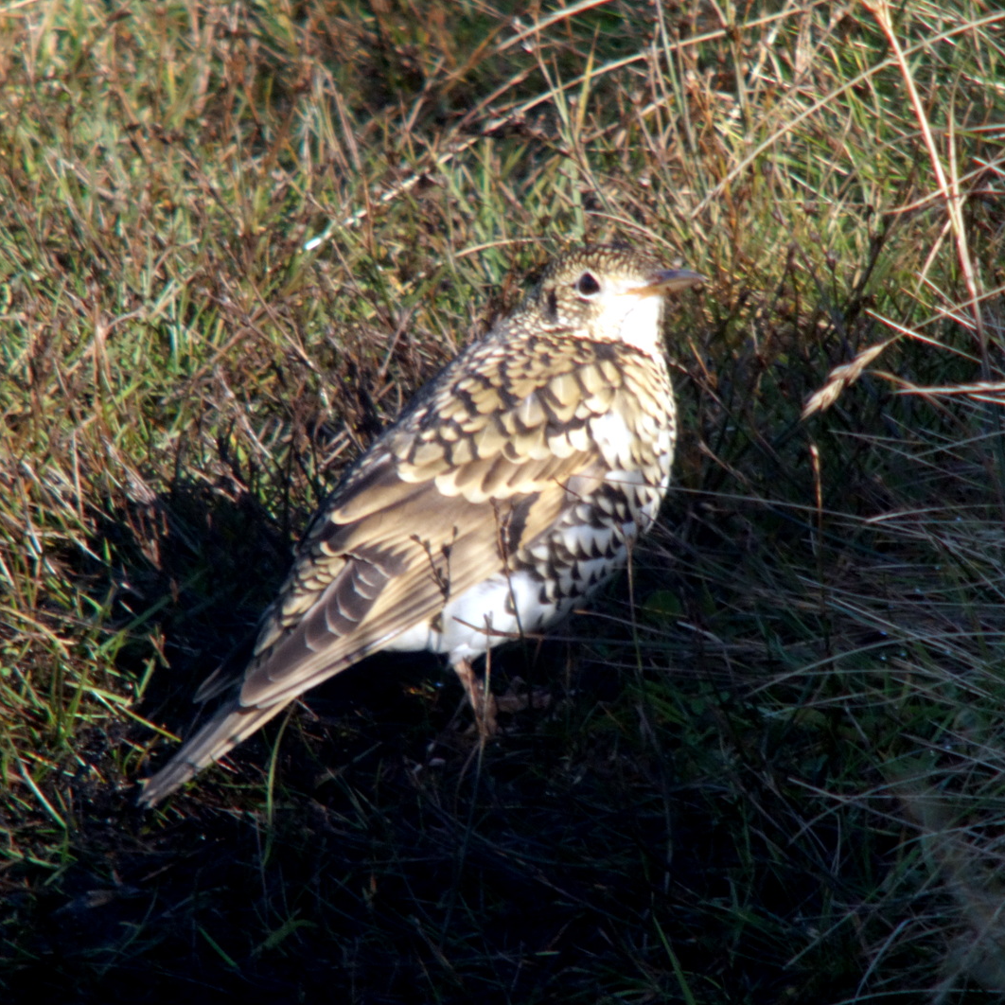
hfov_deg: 13.6
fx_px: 4204
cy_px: 503
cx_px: 502
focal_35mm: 128
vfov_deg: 13.6
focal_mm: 37.1
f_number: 4.9
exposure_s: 1/80
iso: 800
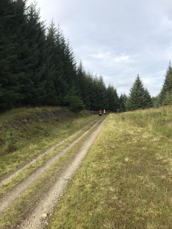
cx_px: 86
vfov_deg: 63.4
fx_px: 186
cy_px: 114
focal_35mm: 28
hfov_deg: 49.7
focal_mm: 3.99
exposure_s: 1/1570
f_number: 1.8
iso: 20
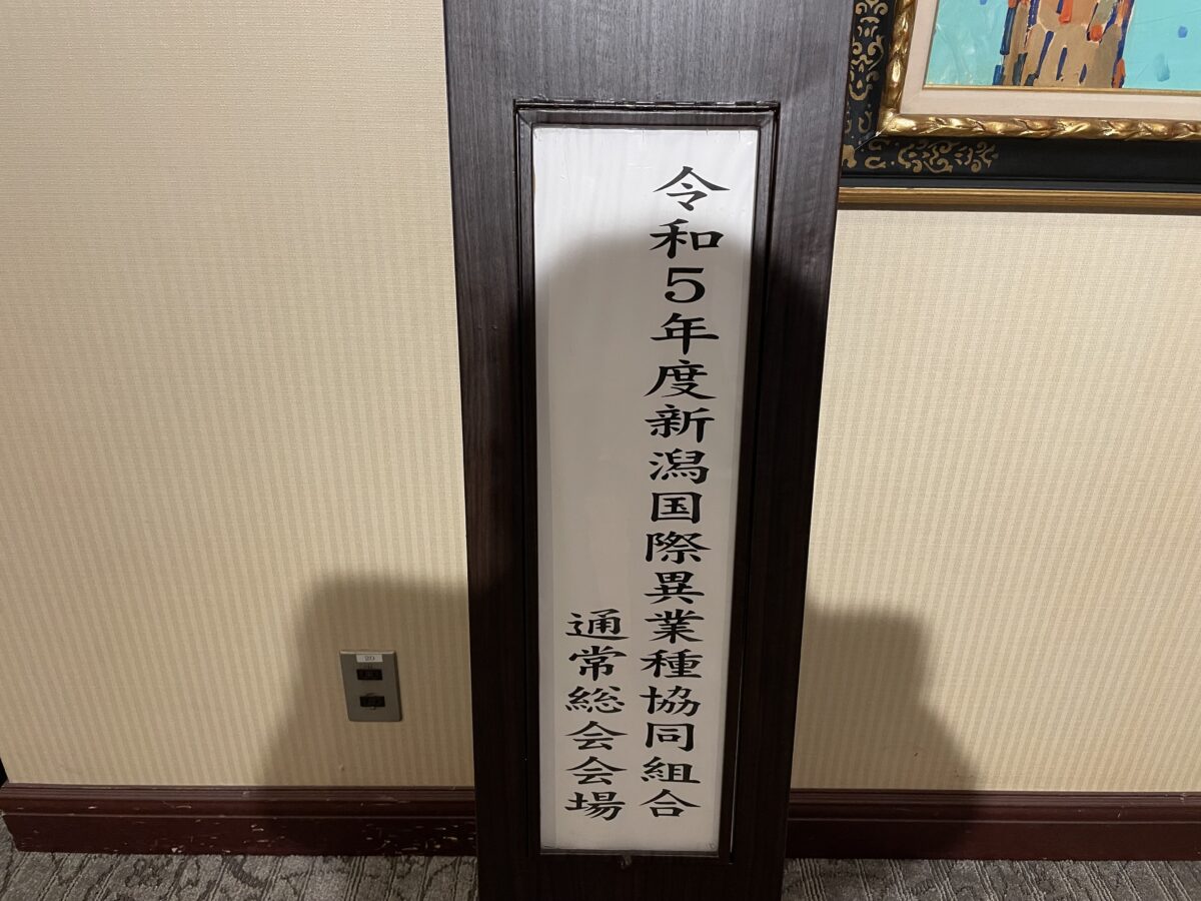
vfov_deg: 53.1
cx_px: 600
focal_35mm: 26
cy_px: 450
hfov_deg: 67.3
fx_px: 902
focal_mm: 4.2
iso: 250
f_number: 1.6
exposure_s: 1/50
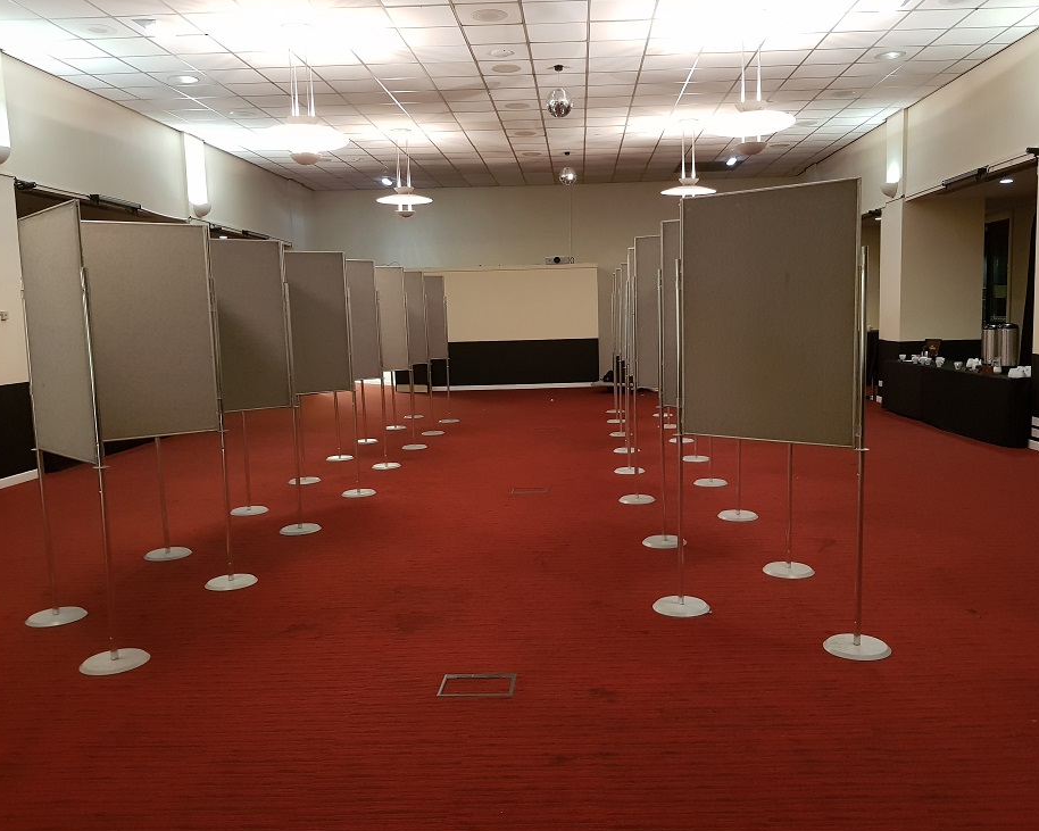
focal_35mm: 28
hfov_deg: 62.1
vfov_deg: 51.5
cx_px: 562
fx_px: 861
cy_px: 421
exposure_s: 1/13
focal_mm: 4.2
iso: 250
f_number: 1.7
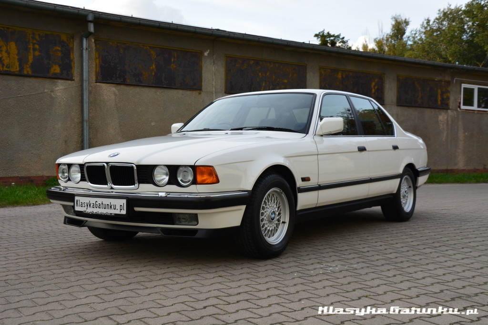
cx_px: 244
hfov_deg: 46.4
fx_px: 569
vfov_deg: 31.9
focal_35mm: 42
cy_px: 162
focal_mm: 28
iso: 250
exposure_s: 1/60
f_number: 10
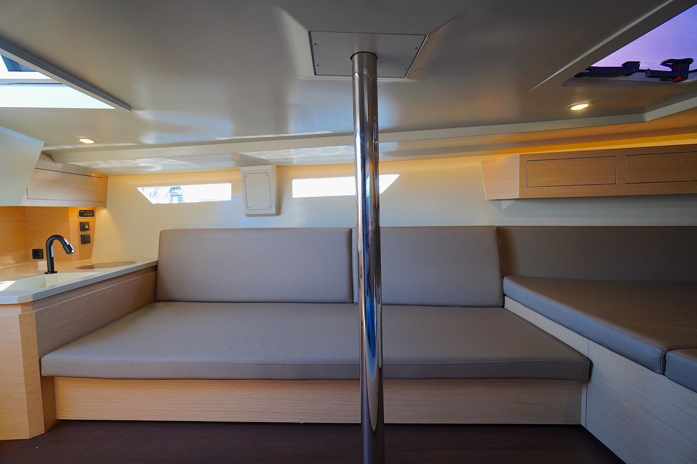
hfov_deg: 100.4
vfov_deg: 77.3
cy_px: 232
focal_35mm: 15
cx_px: 348
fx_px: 290
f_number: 4
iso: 160
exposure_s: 1/30
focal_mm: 10
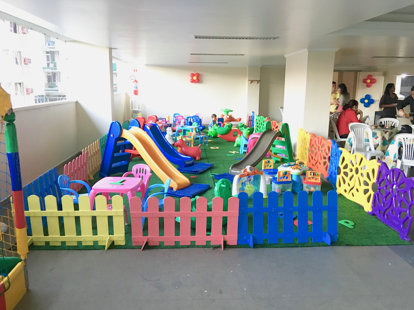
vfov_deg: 48.2
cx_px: 207
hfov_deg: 61.7
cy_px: 155
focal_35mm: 29
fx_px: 347
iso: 100
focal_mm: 4.15
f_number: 2.2
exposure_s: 1/10
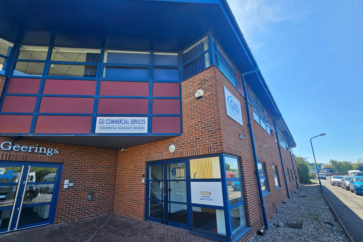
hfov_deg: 104.2
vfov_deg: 80.9
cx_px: 177
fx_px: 141
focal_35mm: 14
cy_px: 134
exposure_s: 1/645
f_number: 2.2
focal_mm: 2.2
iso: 50
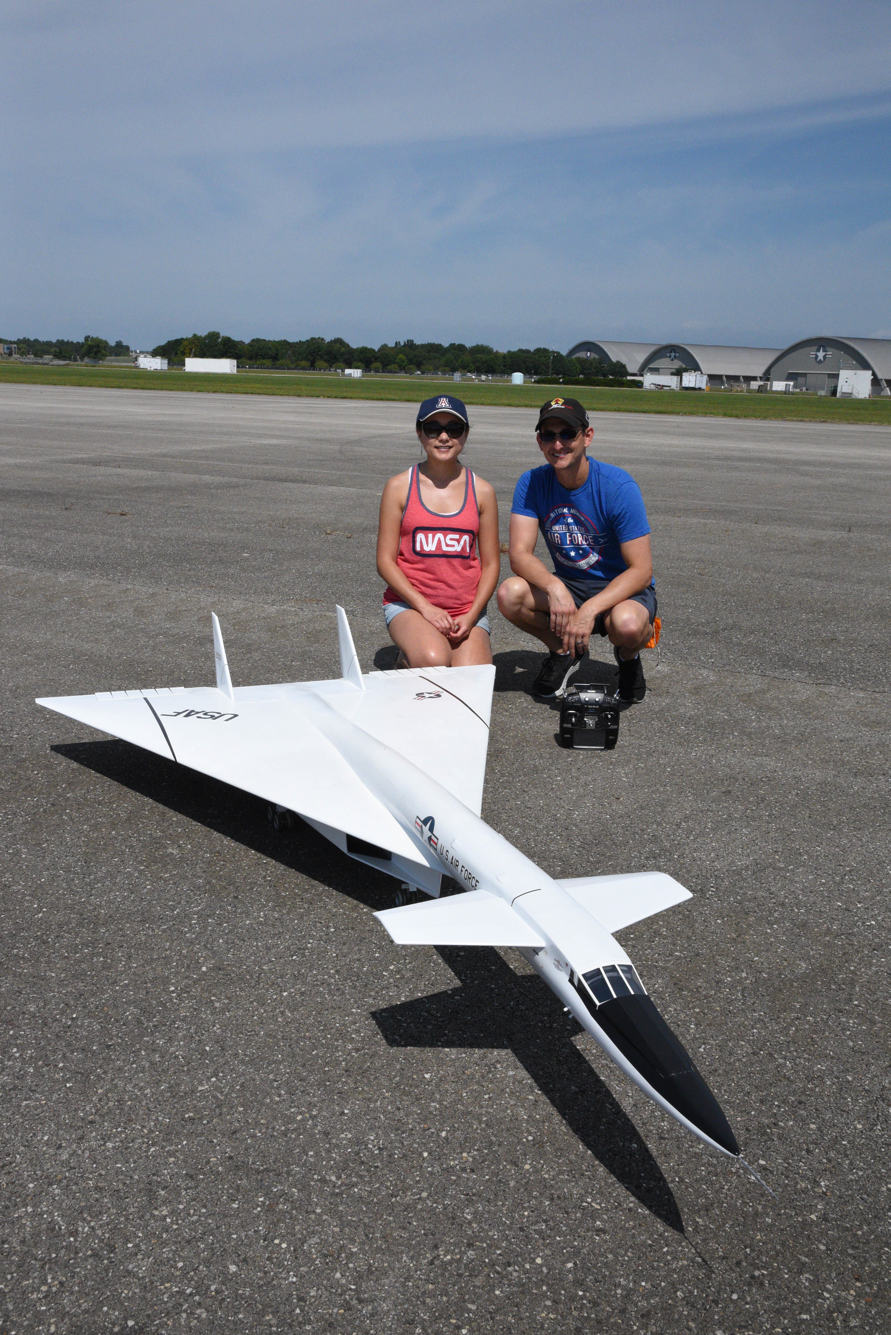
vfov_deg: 60.3
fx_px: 1150
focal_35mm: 31
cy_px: 668
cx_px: 446
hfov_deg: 42.4
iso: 2800
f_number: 16
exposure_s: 1/4000
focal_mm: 31
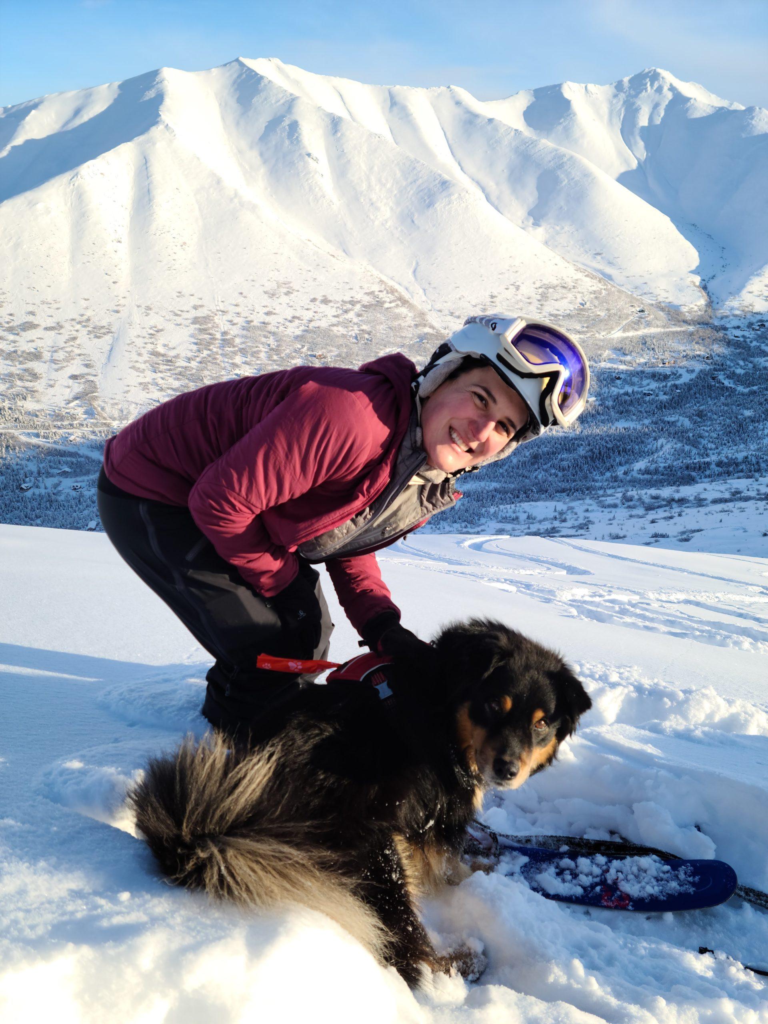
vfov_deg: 63.4
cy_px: 512
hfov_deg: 49.7
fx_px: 828
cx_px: 384
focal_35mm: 28
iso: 25
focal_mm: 5.9
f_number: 2
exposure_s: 1/549
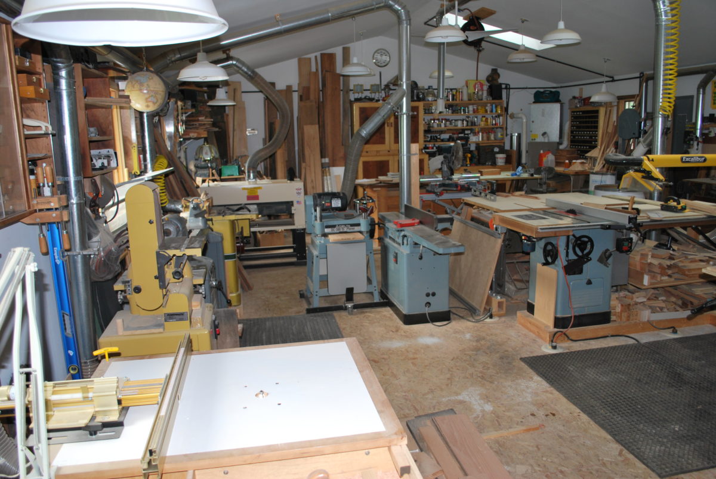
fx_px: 538
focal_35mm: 27
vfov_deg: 48.0
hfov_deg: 67.3
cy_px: 240
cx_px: 358
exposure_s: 1/60
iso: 200
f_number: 3.5
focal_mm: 18
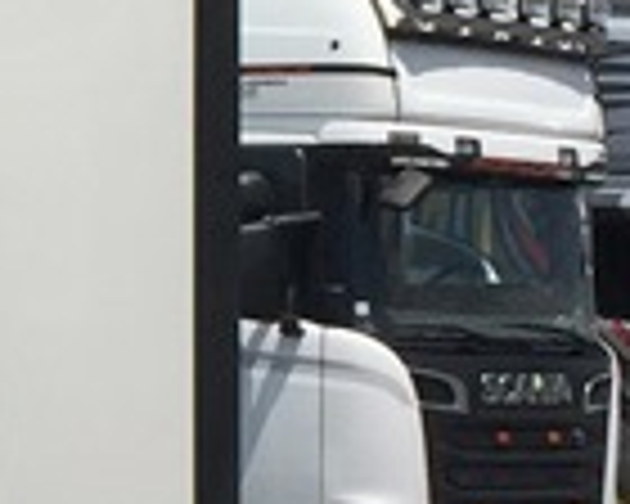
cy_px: 202
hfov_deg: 8.8
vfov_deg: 7.5
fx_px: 3860
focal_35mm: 207
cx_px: -621
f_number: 2.2
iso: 32
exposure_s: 1/5650
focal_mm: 4.15
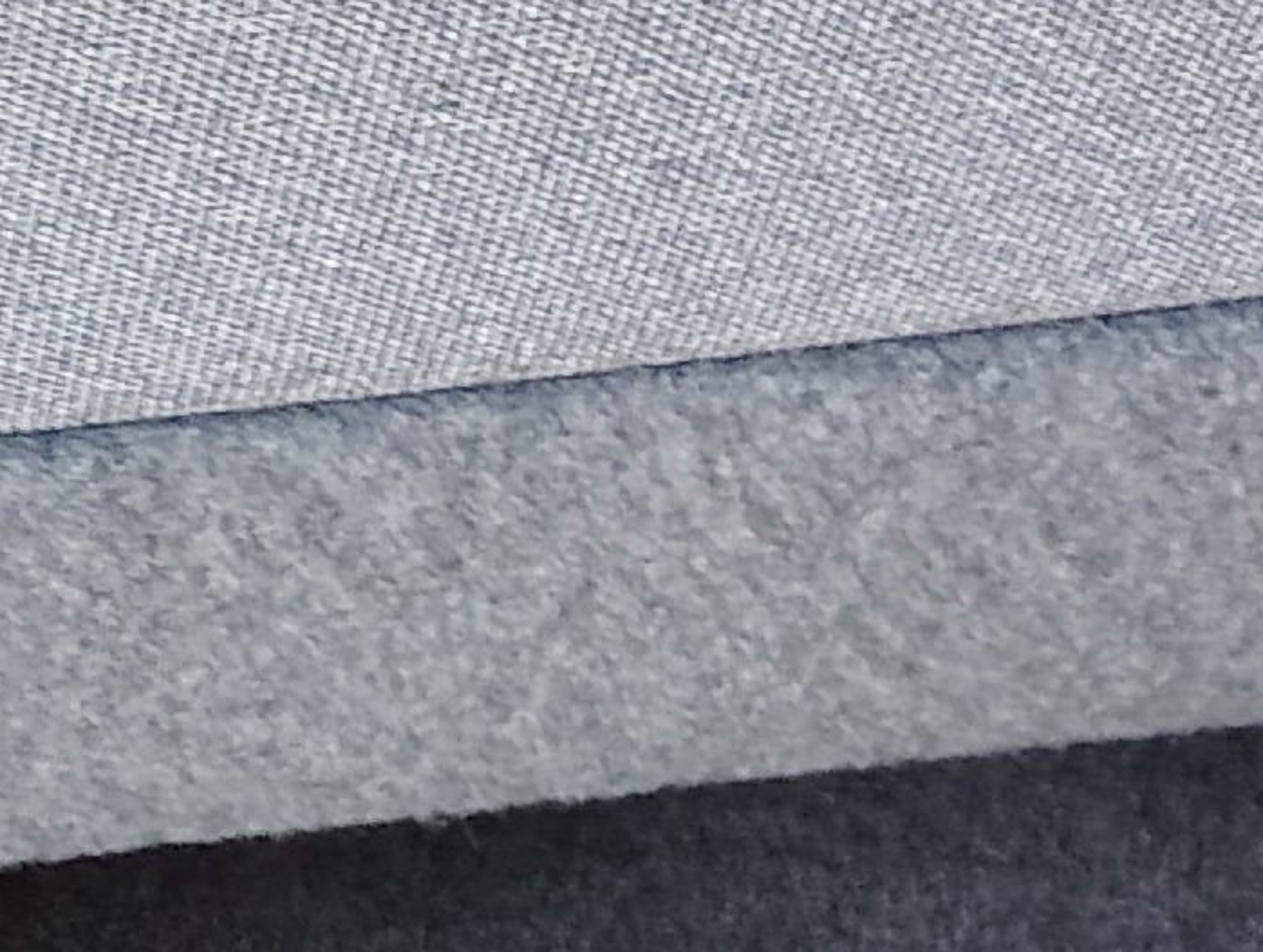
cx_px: 3652
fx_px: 5118
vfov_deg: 10.5
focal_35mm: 140
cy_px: -126
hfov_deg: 10.5
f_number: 1.8
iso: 1819
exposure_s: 1/40
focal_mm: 5.56
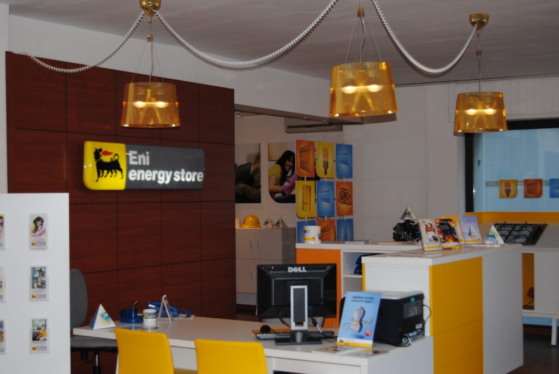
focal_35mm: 57
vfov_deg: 23.8
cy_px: 187
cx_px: 280
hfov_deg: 35.0
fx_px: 886
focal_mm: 38
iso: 200
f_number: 4.8
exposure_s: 1/60
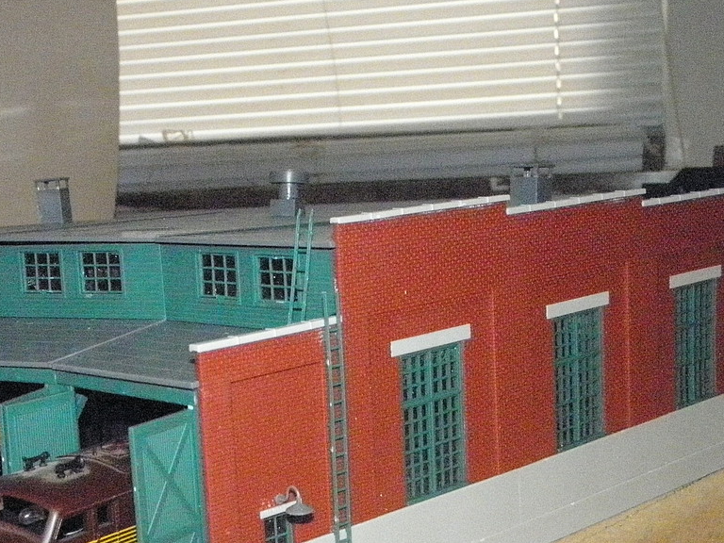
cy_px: 350
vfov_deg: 24.3
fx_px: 1255
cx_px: 218
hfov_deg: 31.8
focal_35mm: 60
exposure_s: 1/80
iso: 1600
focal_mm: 6.4
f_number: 7.4
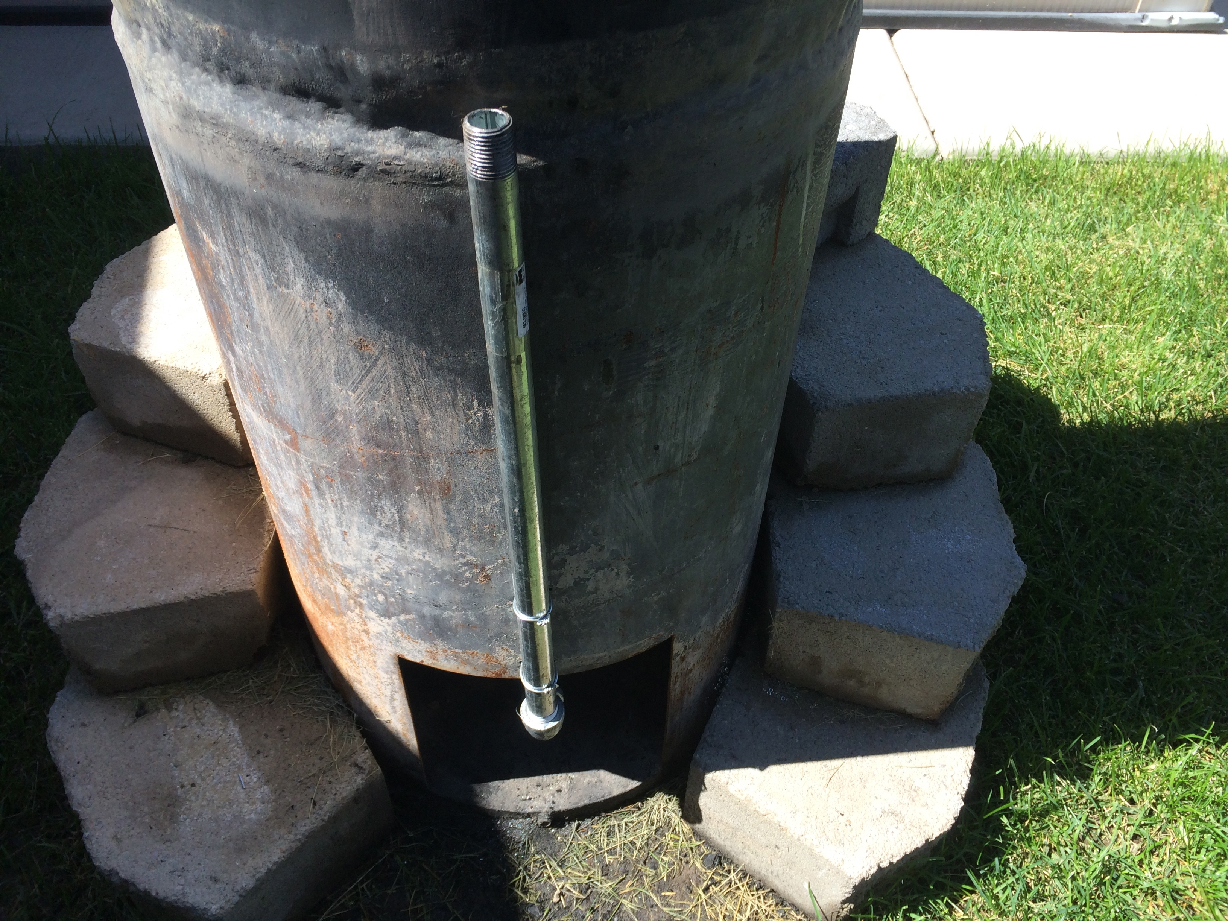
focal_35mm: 30
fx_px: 1064
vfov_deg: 46.8
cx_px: 614
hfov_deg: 60.0
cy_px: 460
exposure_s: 1/820
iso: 32
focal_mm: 4.12
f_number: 2.2
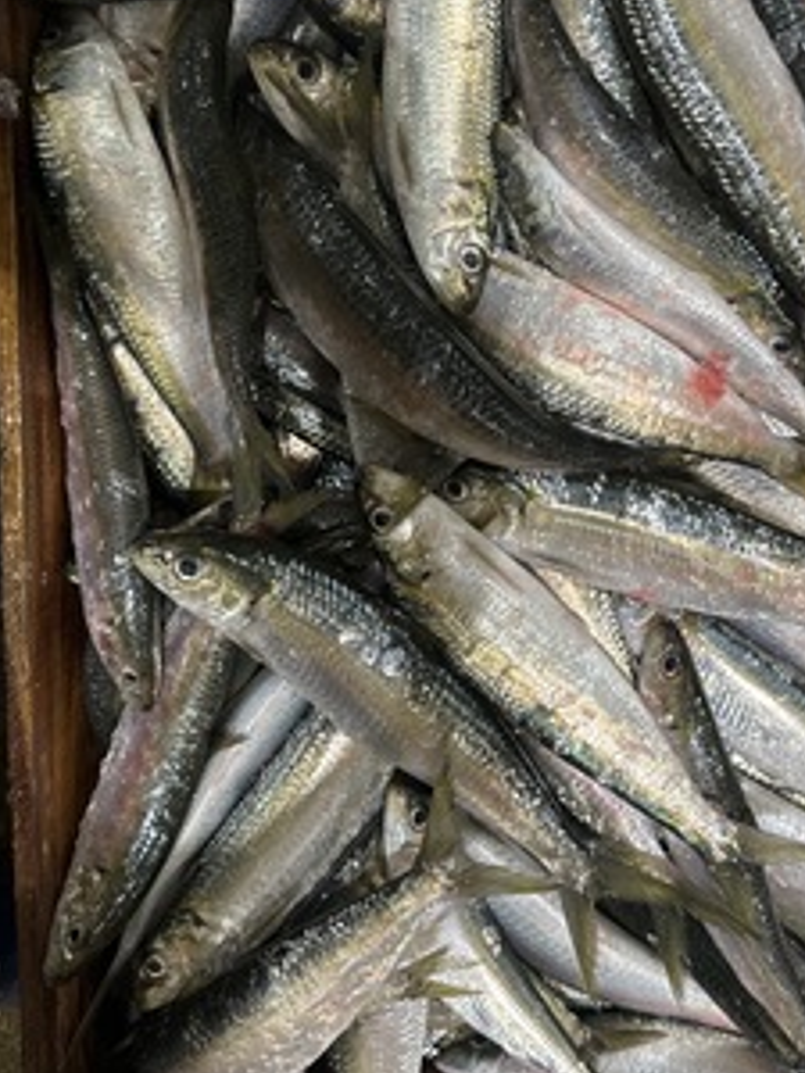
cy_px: 386
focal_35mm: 40
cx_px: 481
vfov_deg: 46.3
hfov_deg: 35.8
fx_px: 1240
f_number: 1.78
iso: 200
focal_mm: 6.76
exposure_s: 1/120
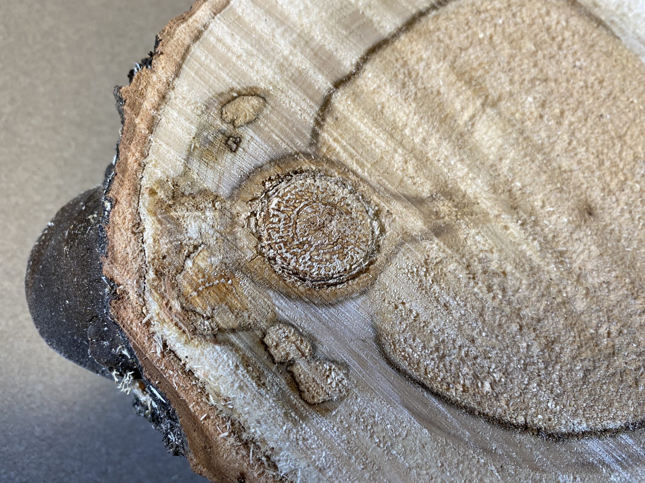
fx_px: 484
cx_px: 322
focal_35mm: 26
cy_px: 242
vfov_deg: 53.1
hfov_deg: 67.3
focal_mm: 4.25
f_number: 1.8
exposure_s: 1/60
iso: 80
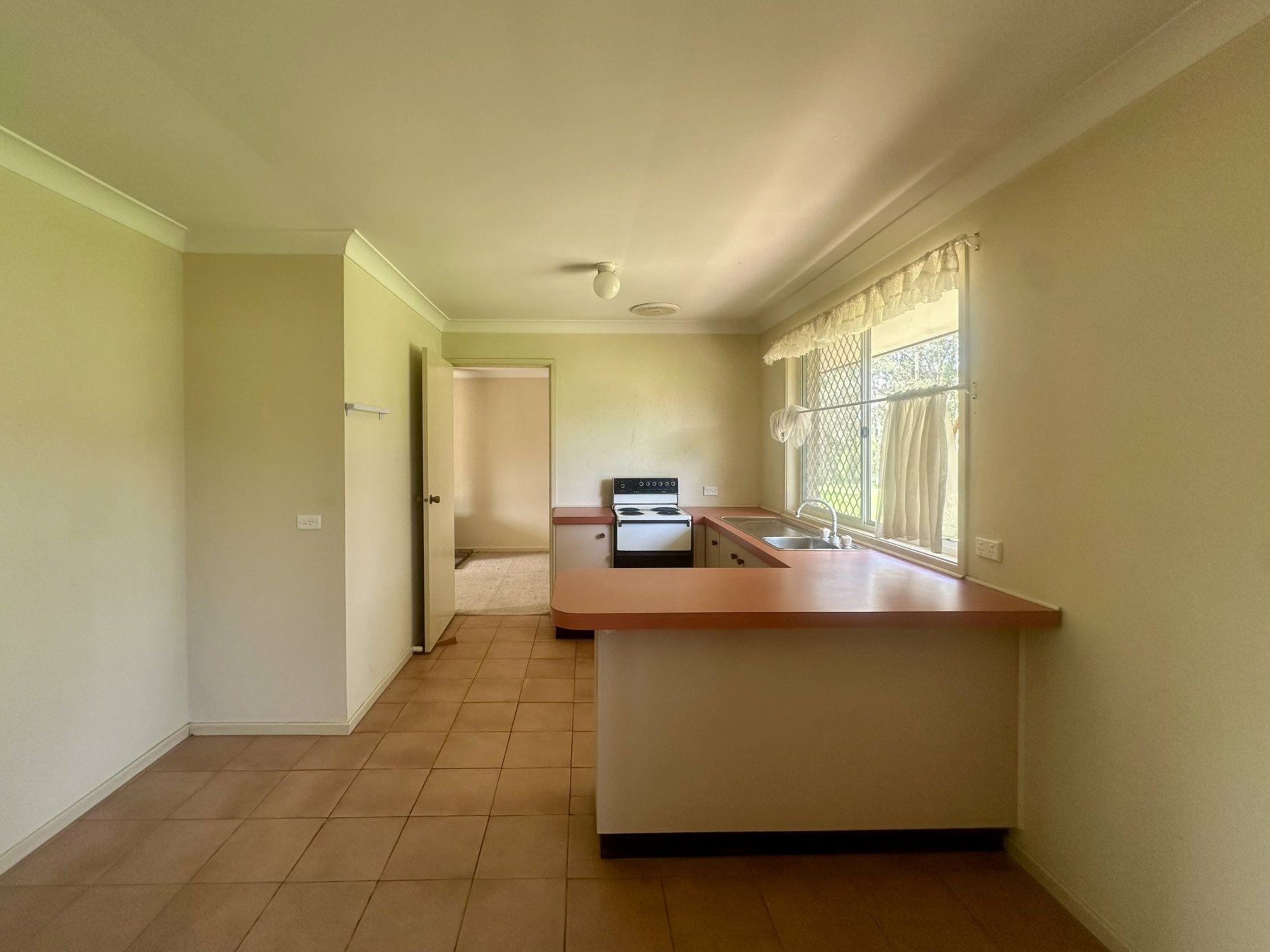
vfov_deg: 81.7
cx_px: 597
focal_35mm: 15
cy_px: 453
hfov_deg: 98.1
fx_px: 550
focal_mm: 2.22
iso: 125
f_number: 2.2
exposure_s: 1/99
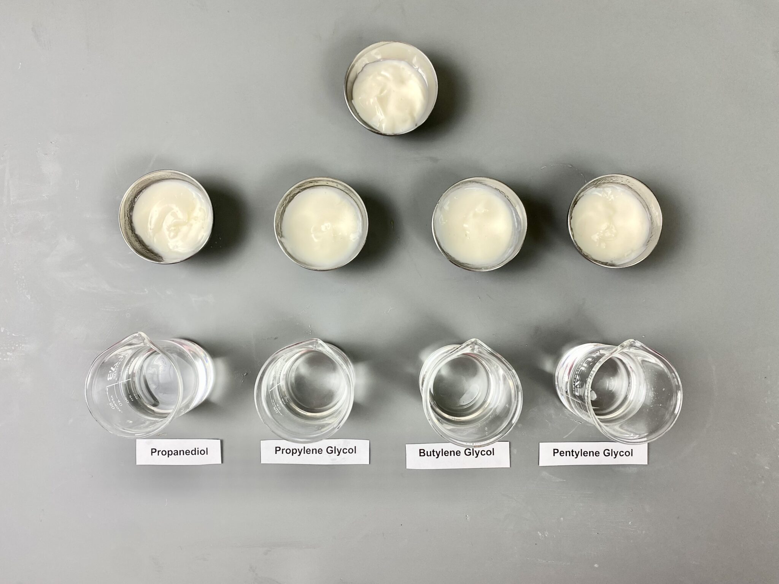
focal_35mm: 26
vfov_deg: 53.1
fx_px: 585
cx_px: 390
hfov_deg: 67.3
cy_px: 292
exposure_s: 1/120
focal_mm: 4.25
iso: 64
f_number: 1.8
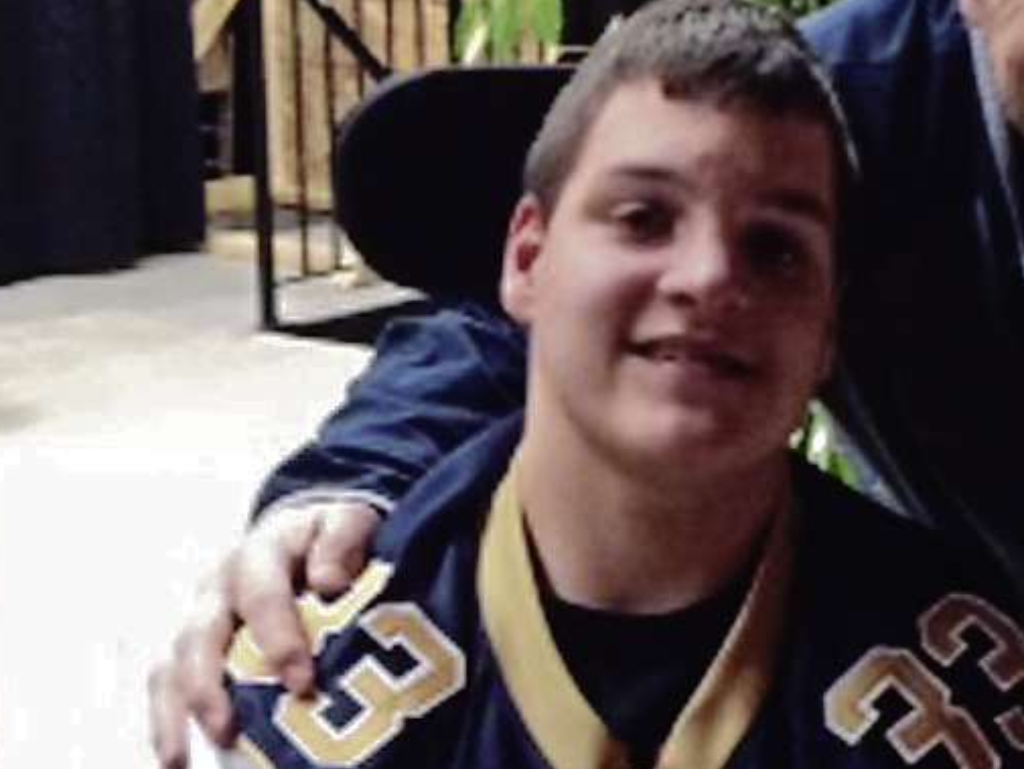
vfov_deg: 14.3
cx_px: 704
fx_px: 3018
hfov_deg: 19.2
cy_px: 729
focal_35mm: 102
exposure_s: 1/20
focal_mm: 4.15
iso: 320
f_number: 2.2
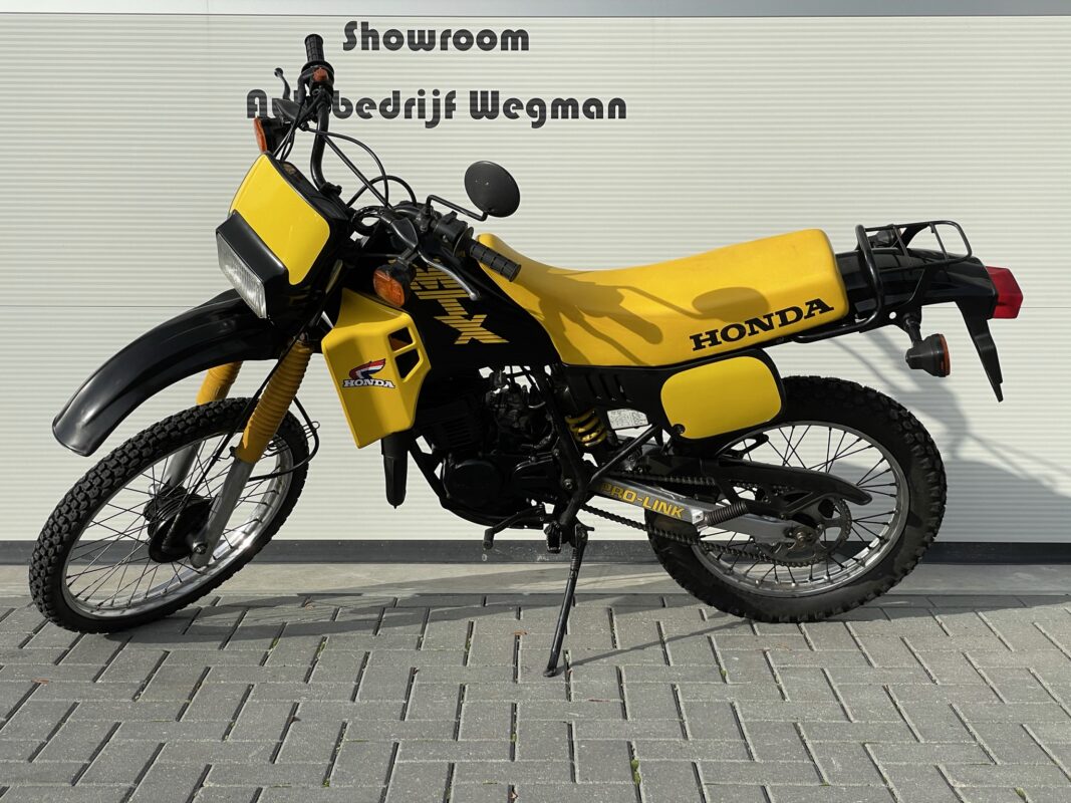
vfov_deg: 28.0
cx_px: 536
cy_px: 402
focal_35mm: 52
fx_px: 1609
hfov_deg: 36.8
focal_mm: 6
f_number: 2
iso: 25
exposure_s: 1/1916
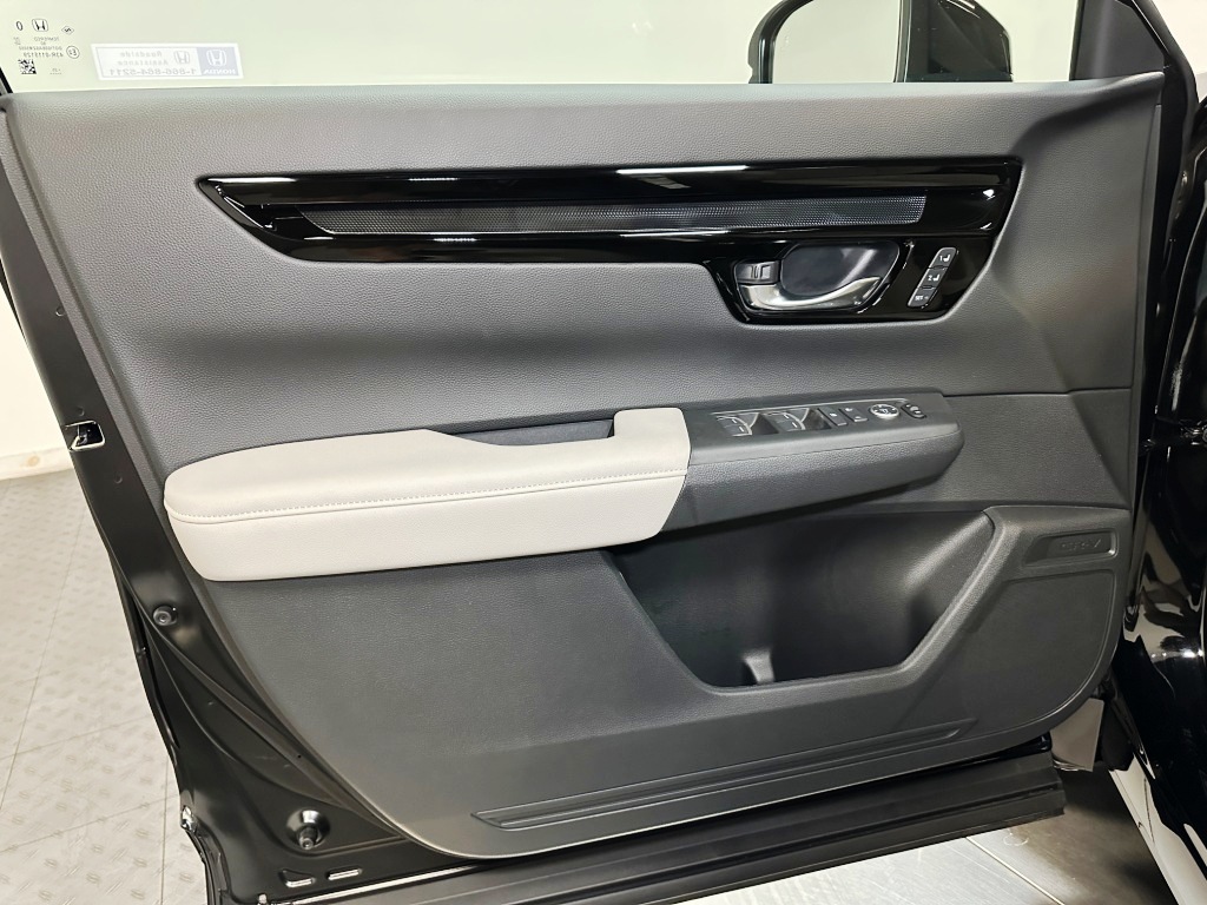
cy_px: 452
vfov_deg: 56.8
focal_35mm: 24
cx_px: 604
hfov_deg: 71.6
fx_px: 837
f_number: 1.78
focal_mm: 6.86
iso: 640
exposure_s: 1/40
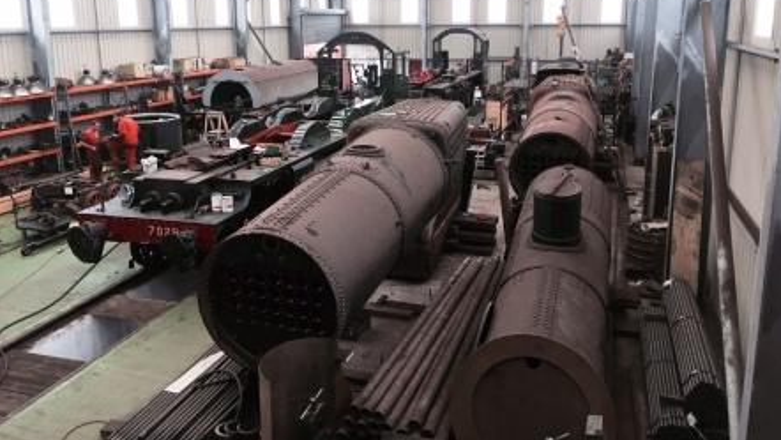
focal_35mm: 32
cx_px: 392
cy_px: 157
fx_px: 663
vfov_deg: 36.4
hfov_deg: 61.0
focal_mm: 4.15
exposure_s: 1/30
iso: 40
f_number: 2.2
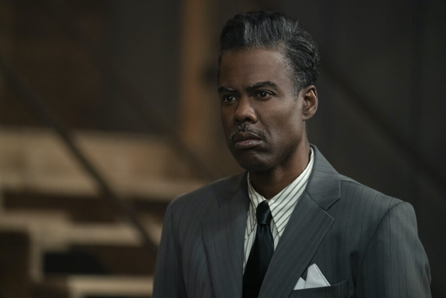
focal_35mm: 173
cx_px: 223
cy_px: 149
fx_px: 2143
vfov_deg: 7.9
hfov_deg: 11.9
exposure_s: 1/200
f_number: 2.8
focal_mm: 173
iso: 5000
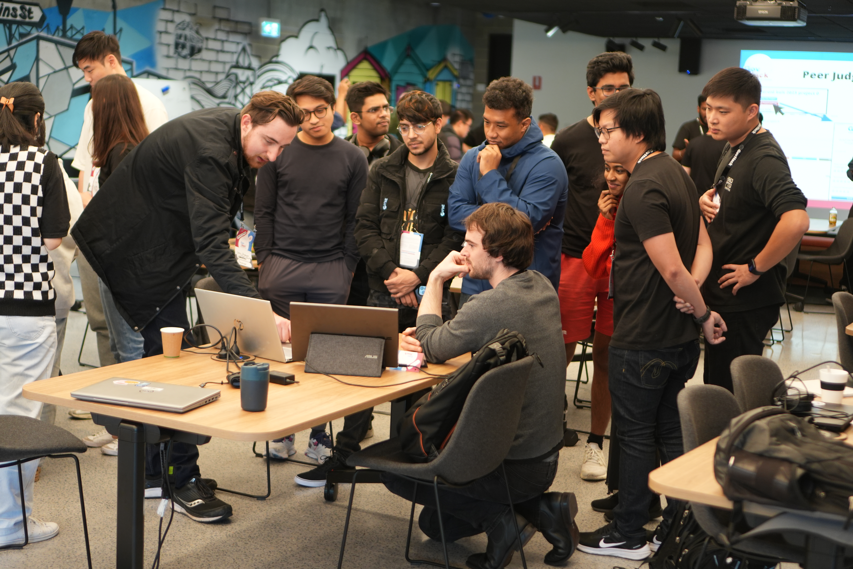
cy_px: 284
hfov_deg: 37.9
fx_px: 1244
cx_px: 426
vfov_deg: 25.8
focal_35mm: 52
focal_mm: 35
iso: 320
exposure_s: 1/60
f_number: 1.8
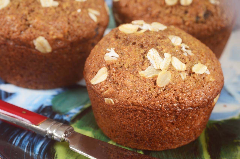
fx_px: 1048
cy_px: 80
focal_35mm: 158
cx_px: 120
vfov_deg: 8.7
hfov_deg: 13.1
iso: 100
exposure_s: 1/100
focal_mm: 105
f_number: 8
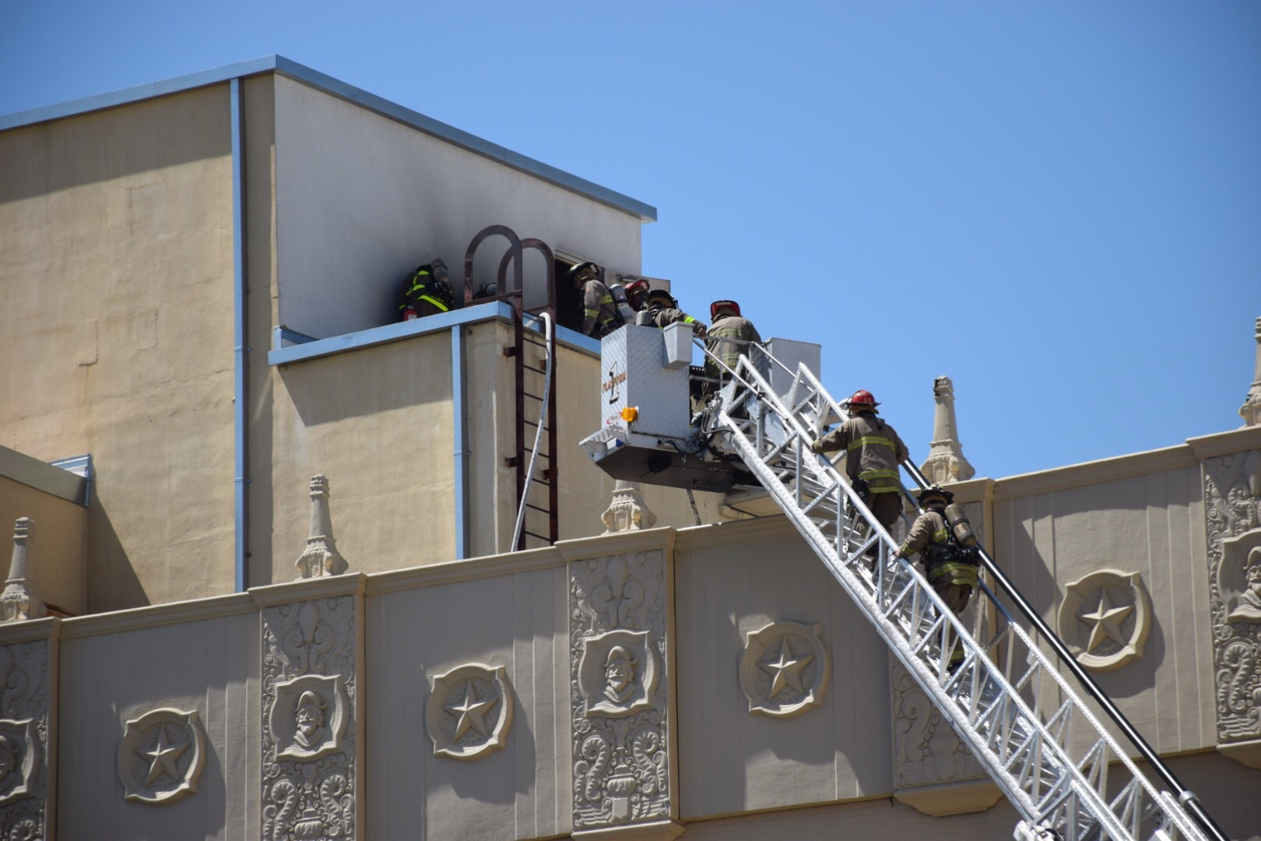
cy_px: 420
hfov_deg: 9.8
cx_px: 630
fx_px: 7355
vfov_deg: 6.5
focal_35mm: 210
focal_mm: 140
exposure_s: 1/2000
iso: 400
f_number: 7.1
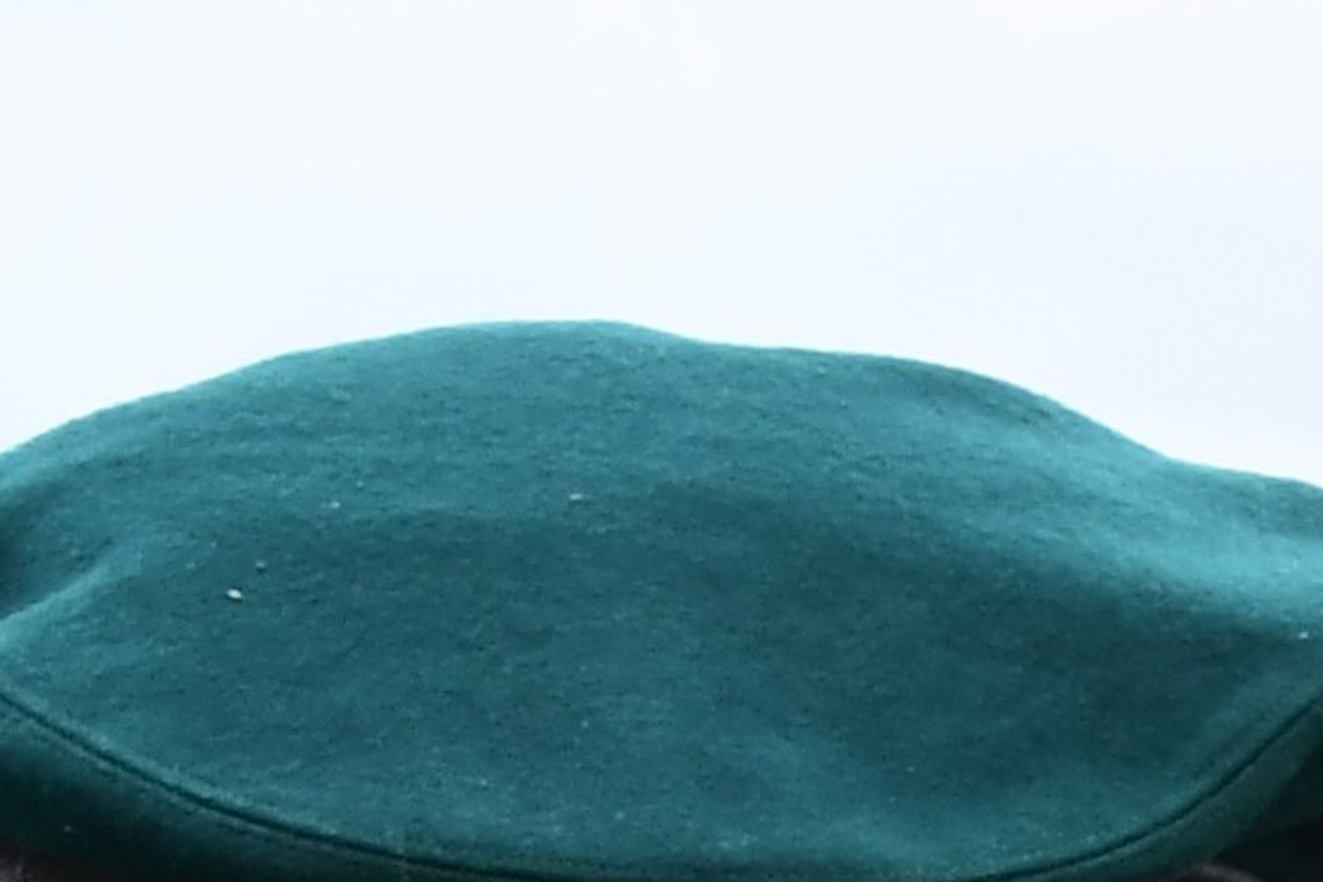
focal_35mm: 295
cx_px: 3772
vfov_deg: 4.5
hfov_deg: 6.5
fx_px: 10840
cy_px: 2174
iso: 500
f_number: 9
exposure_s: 1/320
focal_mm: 32
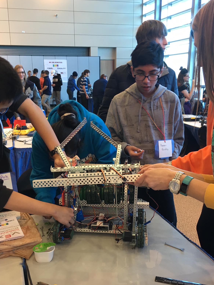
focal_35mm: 38
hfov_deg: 37.7
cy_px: 176
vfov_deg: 48.6
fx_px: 313
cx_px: 97
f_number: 2.2
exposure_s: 1/30
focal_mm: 4.15
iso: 64
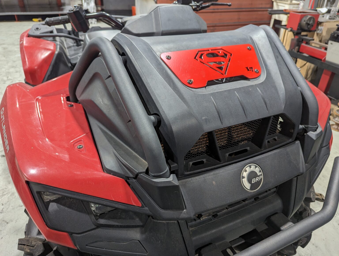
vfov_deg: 56.9
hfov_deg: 71.5
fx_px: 235
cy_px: 128
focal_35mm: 24
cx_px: 170
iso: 87
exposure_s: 1/24
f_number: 1.85
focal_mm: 6.81
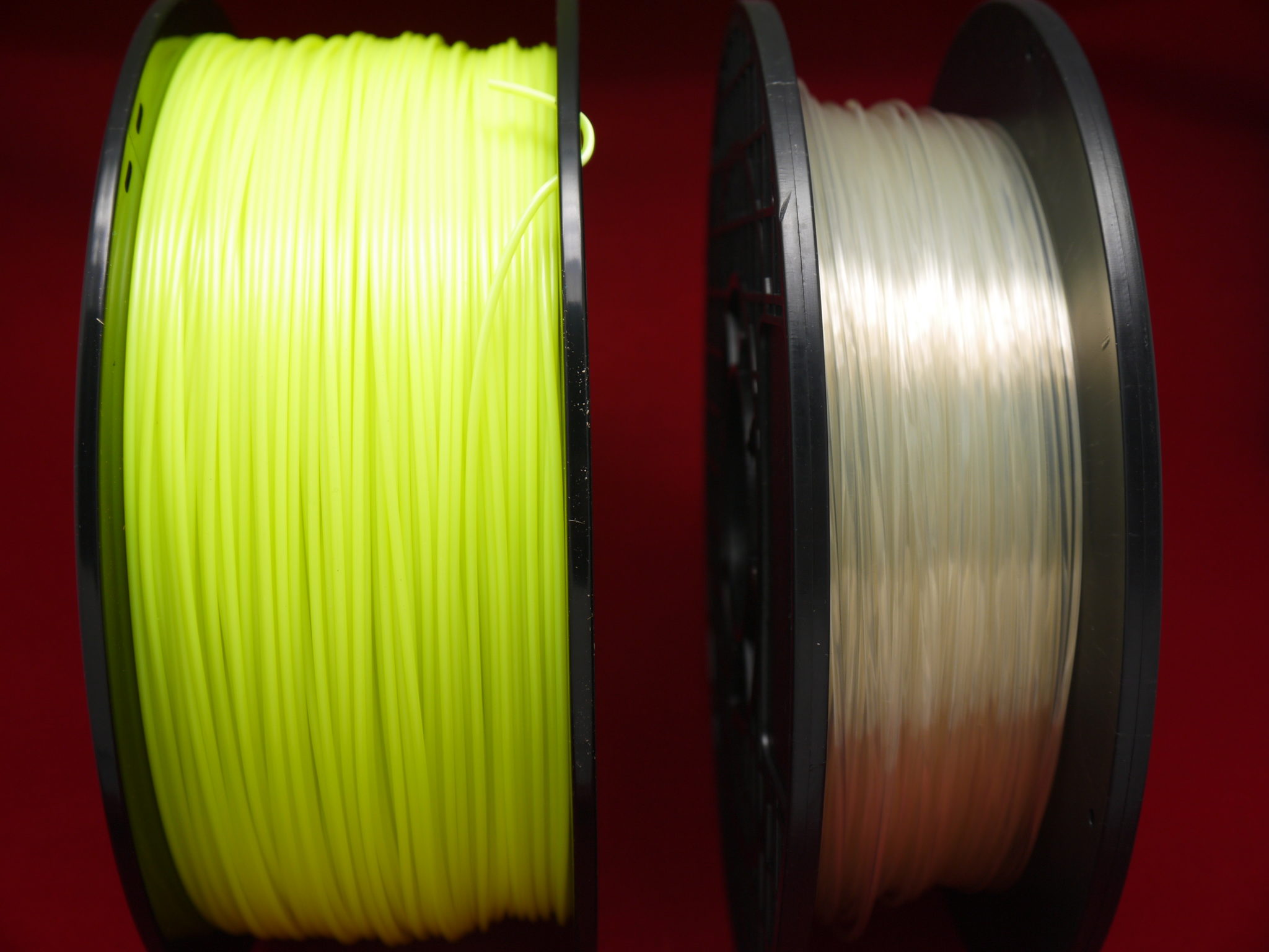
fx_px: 1760
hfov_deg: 39.7
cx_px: 634
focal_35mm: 48
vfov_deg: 30.3
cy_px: 476
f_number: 5
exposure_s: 1/125
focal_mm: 24
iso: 160
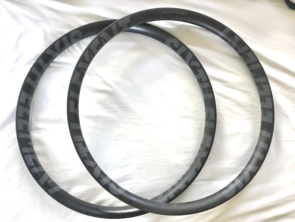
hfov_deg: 58.4
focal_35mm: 31
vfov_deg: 45.4
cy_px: 111
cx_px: 148
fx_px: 264
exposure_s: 1/33
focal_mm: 3.3
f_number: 2.4
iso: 200
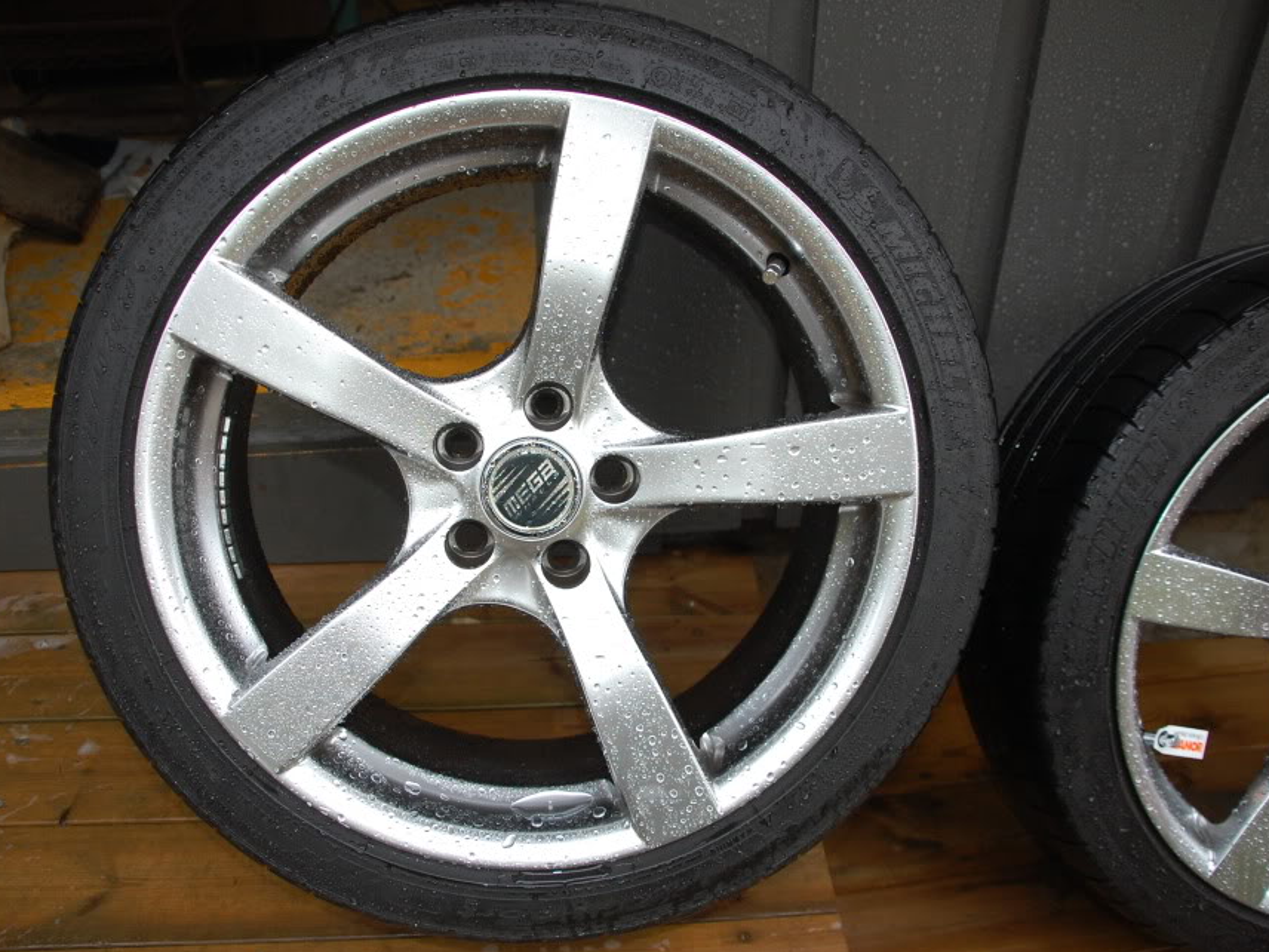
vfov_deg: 45.4
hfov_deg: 58.2
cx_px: 574
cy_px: 479
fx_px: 1136
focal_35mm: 31
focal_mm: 18
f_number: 3.5
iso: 400
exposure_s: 1/60
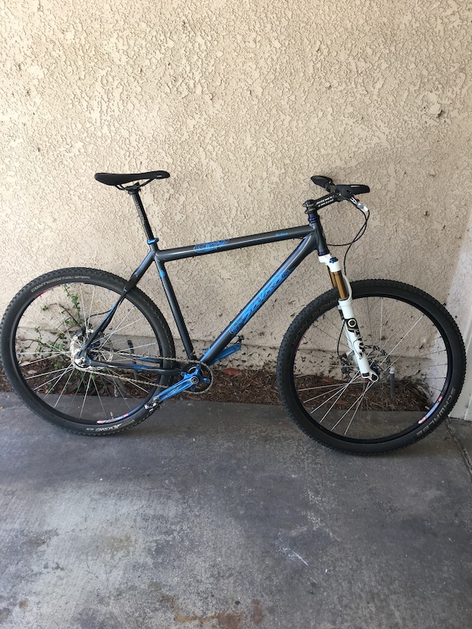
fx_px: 527
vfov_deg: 61.7
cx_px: 236
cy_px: 314
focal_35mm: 29
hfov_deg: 48.2
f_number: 2.2
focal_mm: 4.15
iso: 25
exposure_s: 1/60
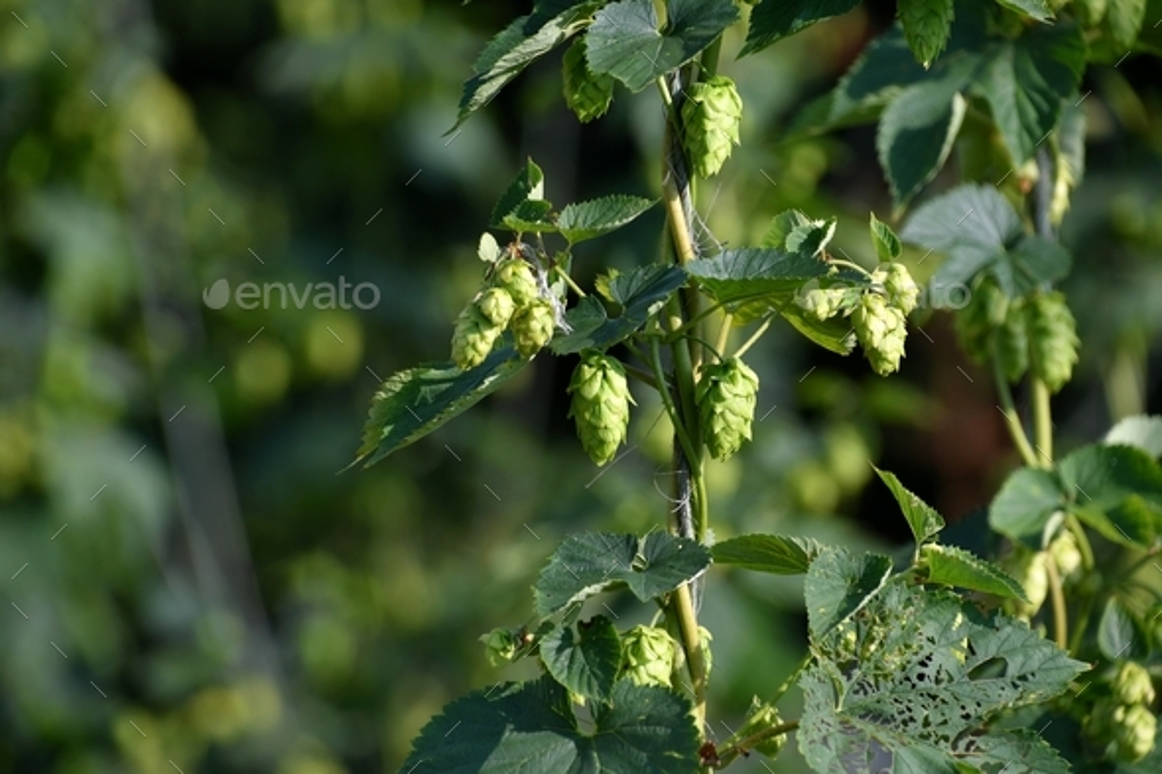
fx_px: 14520
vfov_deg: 3.1
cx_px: 581
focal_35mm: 450
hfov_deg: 4.6
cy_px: 387
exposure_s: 1/250
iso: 125
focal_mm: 300
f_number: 8
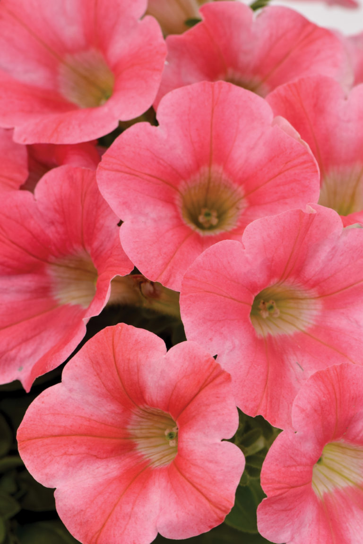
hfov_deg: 8.7
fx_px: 2382
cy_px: 272
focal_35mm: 158
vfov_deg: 13.0
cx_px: 182
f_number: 10
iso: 100
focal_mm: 105
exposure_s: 1/50
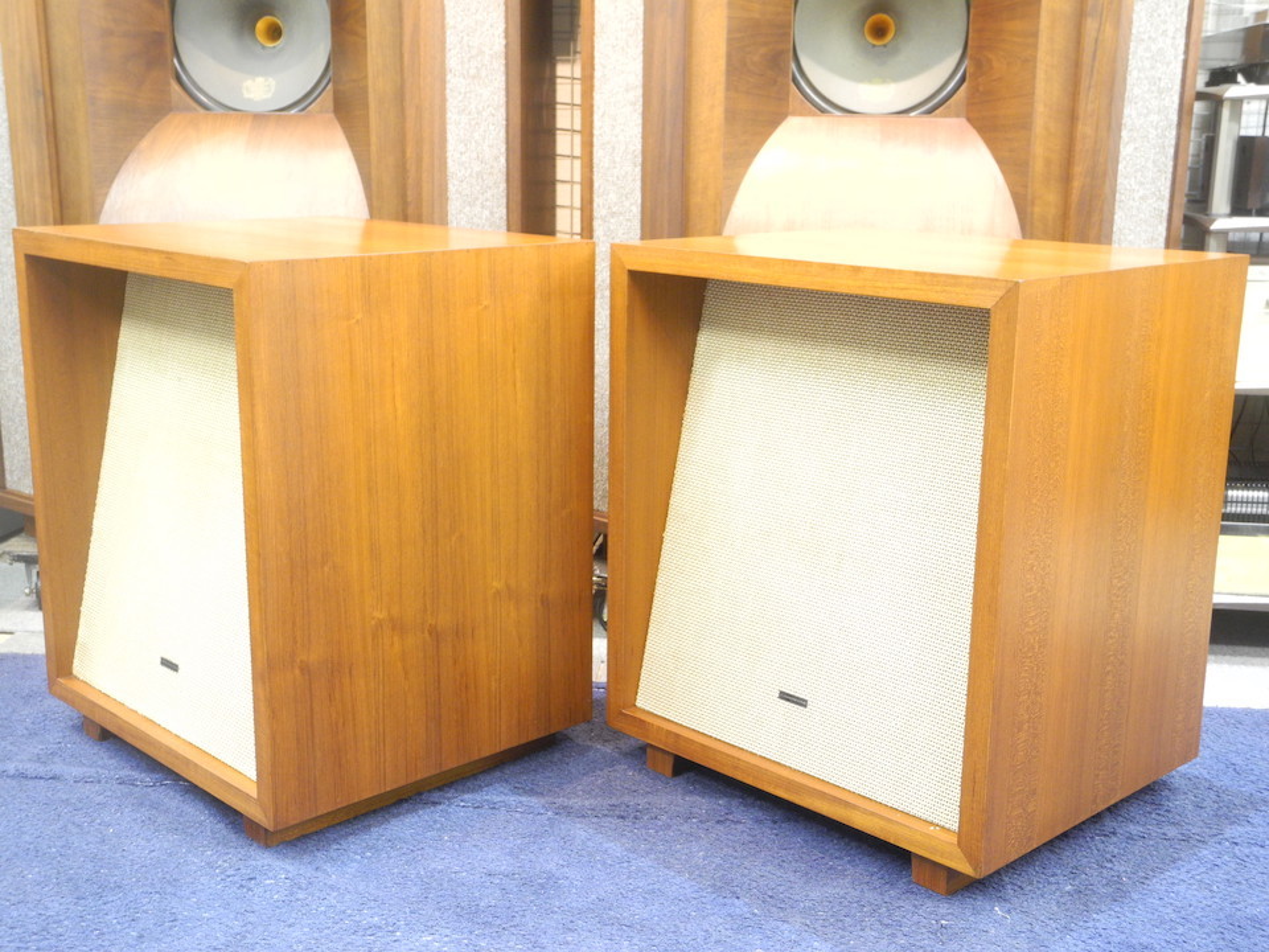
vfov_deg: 35.1
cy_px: 476
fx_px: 1503
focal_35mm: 41
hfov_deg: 45.8
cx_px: 634
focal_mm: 8.8
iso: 400
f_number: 3.2
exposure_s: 1/5.3
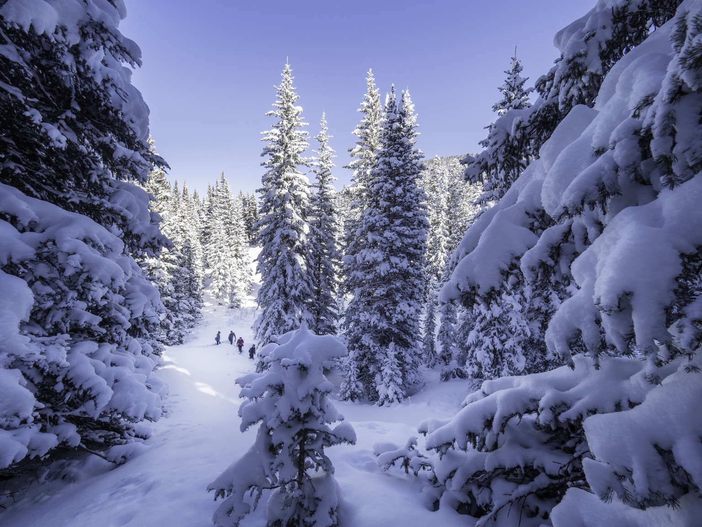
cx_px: 351
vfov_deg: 85.7
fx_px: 284
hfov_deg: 102.1
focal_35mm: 14
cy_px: 264
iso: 200
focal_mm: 7
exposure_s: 1/250
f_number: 7.1
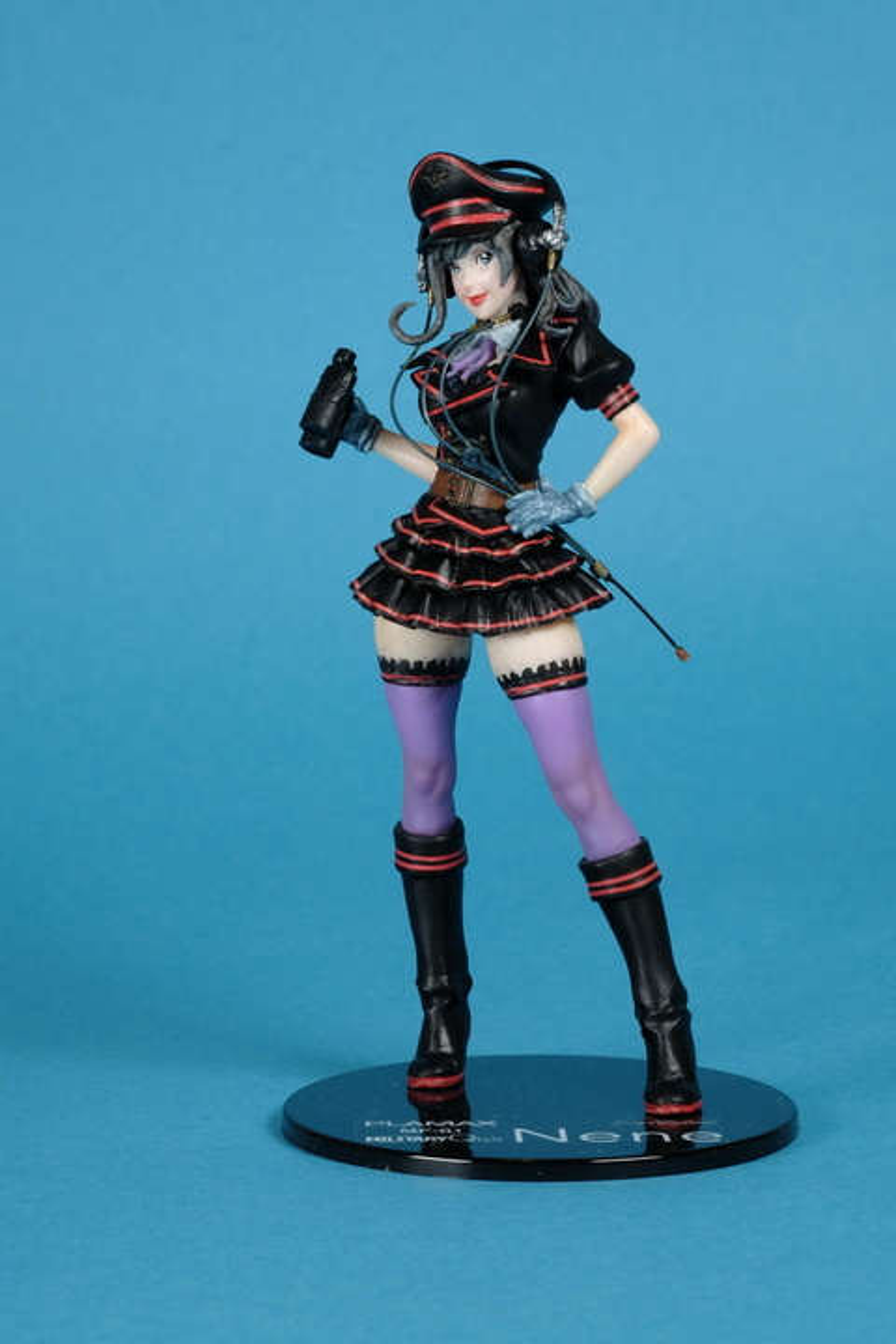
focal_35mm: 90
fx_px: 3360
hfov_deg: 15.2
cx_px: 448
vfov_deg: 22.6
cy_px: 672
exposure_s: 1/7
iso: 400
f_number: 22
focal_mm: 60
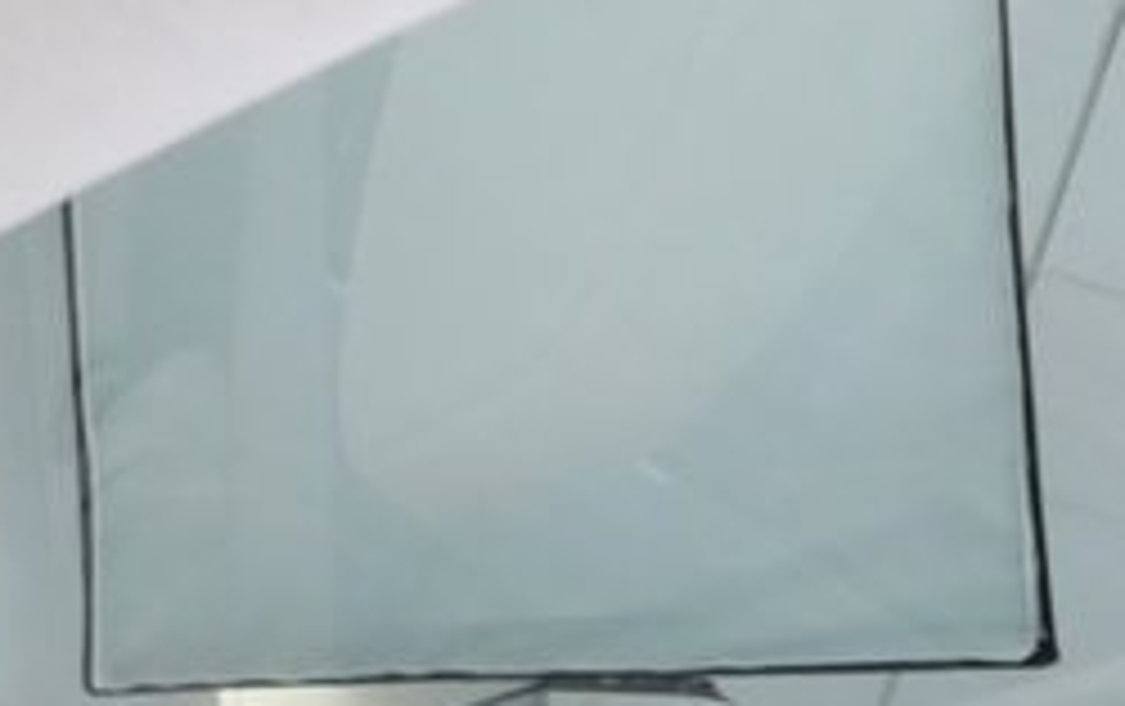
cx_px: 1089
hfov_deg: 19.5
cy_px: 755
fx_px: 3193
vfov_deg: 12.4
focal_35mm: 104
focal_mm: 12
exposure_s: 1/50
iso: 3200
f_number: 3.5
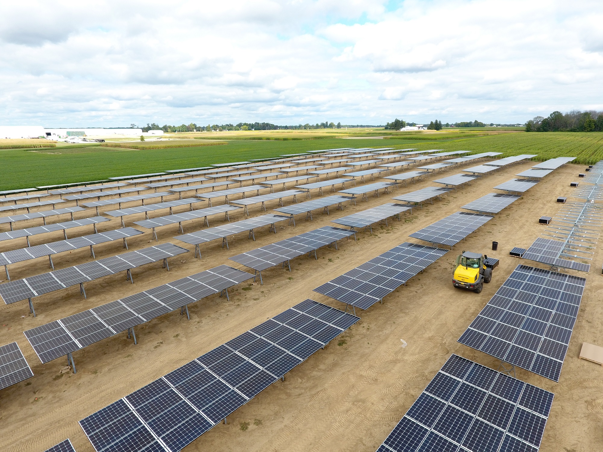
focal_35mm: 20
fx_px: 348
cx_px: 302
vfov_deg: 66.0
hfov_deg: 81.7
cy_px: 226
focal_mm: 3.61
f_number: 2.8
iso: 100
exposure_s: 1/433
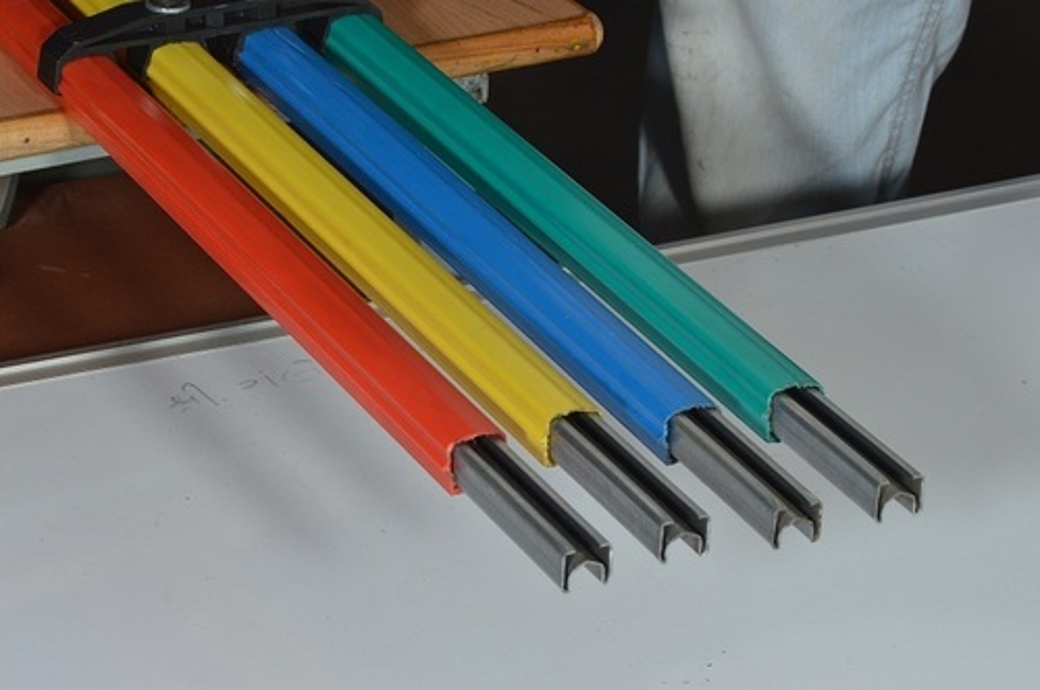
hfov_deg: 15.2
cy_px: 345
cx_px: 520
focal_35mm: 135
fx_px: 3895
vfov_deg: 10.1
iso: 100
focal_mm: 90
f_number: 22
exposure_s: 1/80
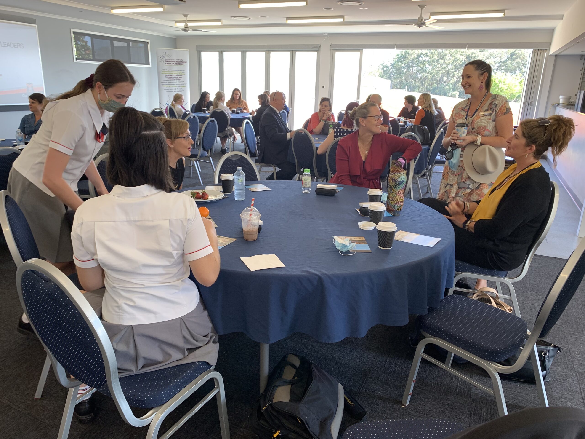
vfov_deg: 53.1
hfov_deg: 67.3
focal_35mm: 26
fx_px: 439
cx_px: 292
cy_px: 220
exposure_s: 1/100
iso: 50
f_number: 1.8
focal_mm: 4.25
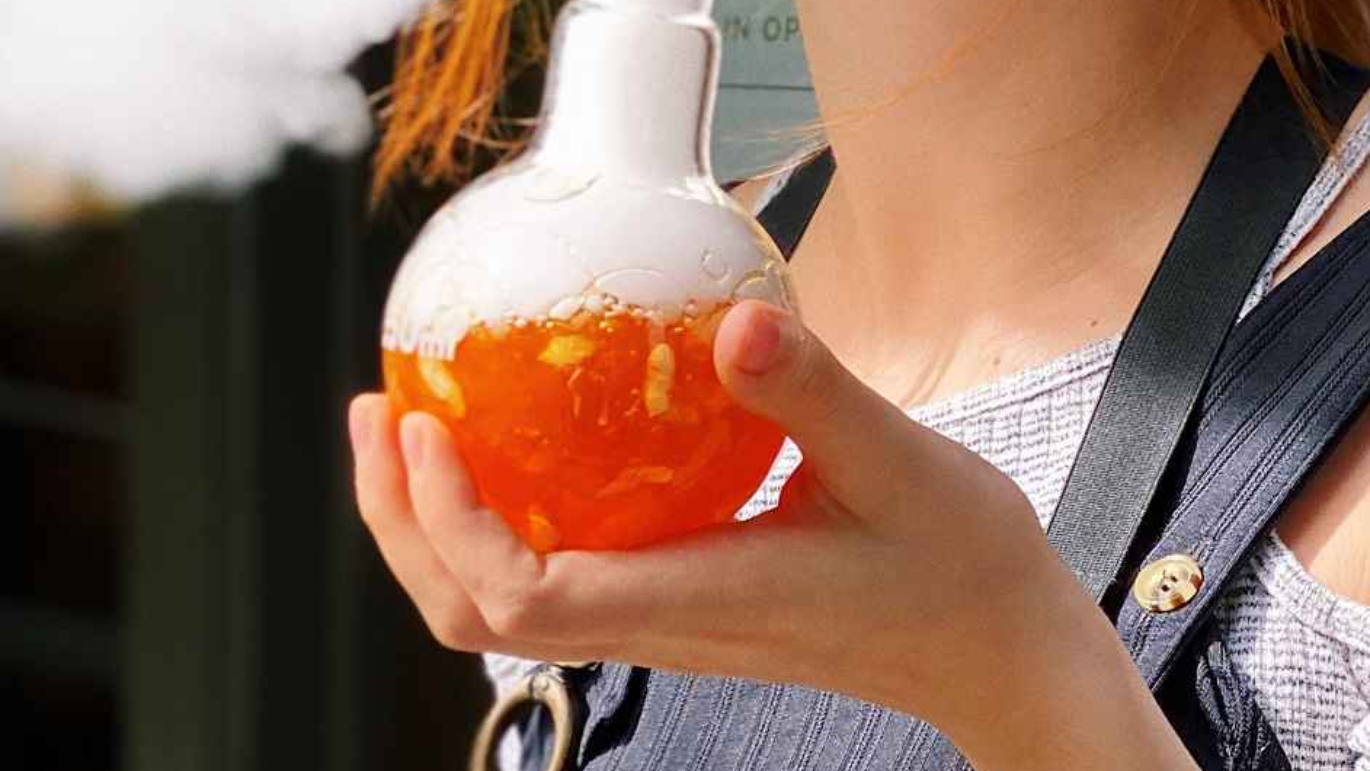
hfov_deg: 15.1
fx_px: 5159
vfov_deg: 8.5
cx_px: 822
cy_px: 602
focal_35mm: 142
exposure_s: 1/300
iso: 20
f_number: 2
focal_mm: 6
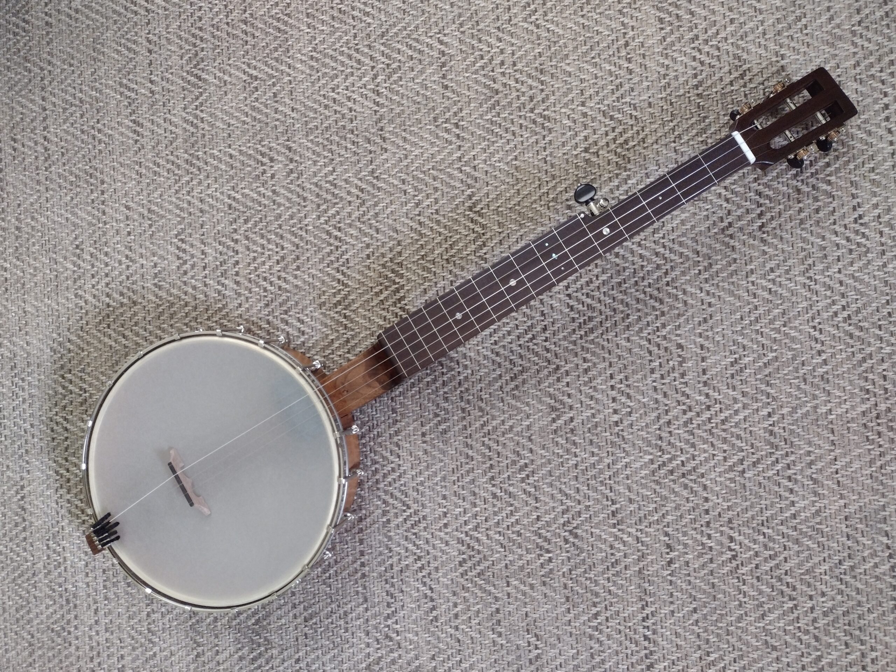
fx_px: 699
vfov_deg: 51.4
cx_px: 448
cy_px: 336
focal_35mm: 27
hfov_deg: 65.3
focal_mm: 4.71
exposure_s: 1/40
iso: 881
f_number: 1.7
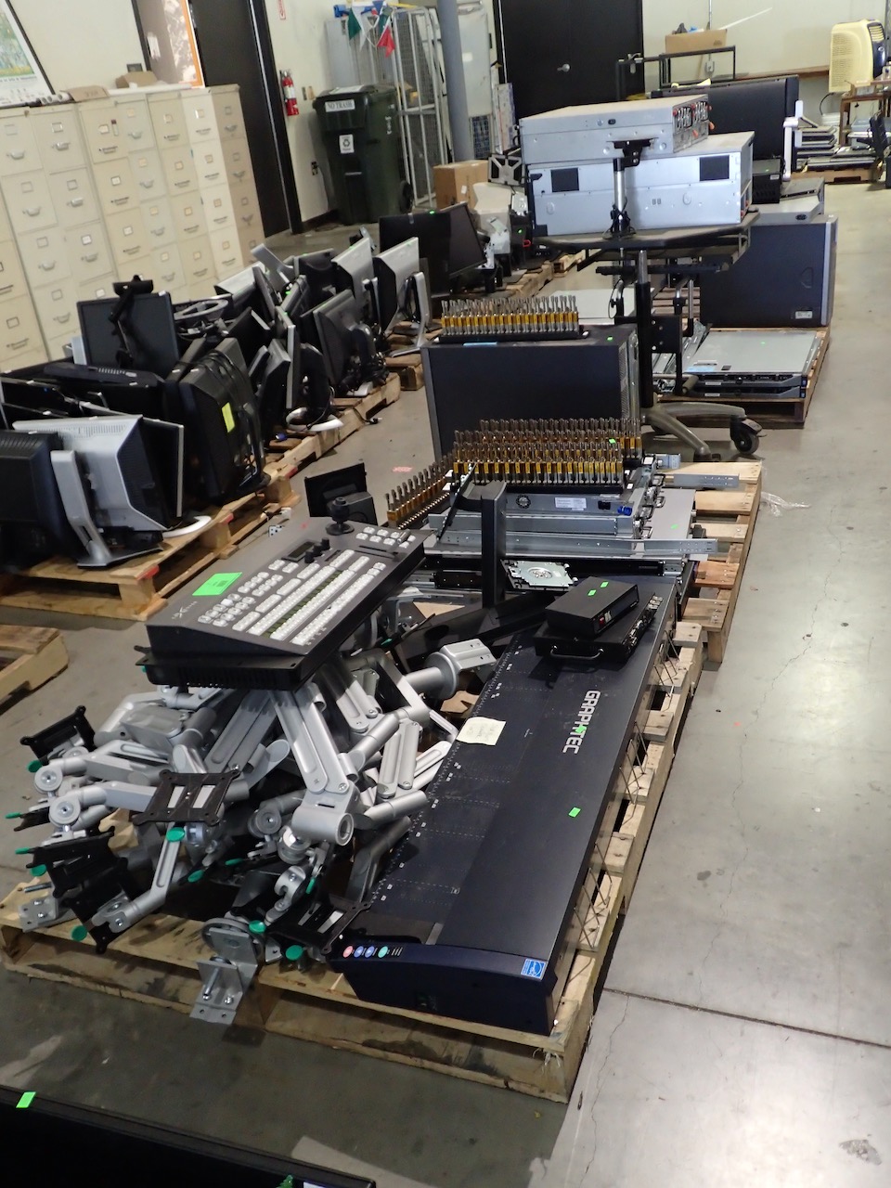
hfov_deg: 46.8
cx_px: 446
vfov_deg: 60.0
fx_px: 1030
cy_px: 594
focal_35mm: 30
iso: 500
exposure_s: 1/30
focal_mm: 5.5
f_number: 2.3
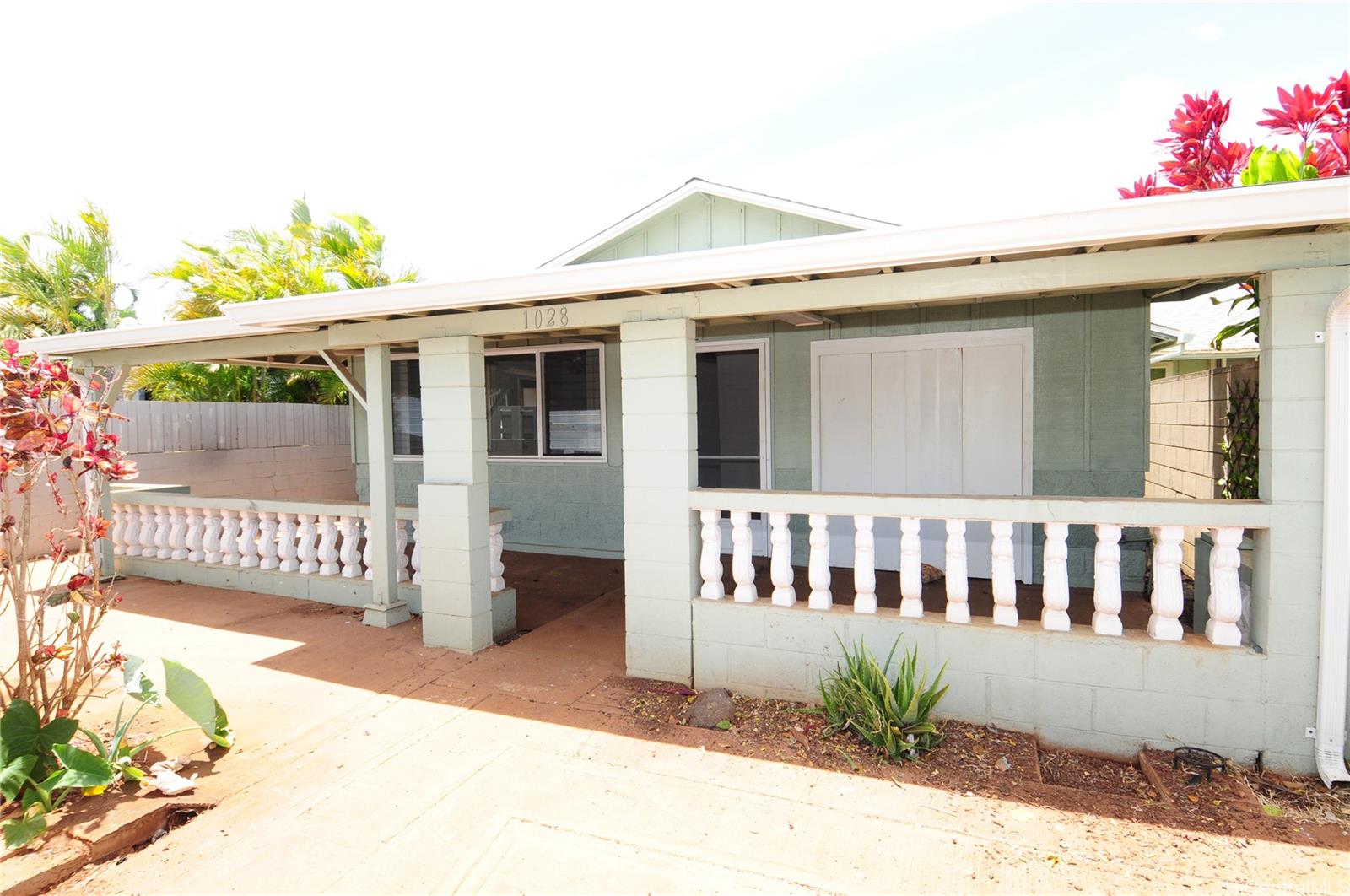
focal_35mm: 18
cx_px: 675
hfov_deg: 90.1
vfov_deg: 67.2
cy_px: 448
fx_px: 674
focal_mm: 12
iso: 400
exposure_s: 1/250
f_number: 7.1
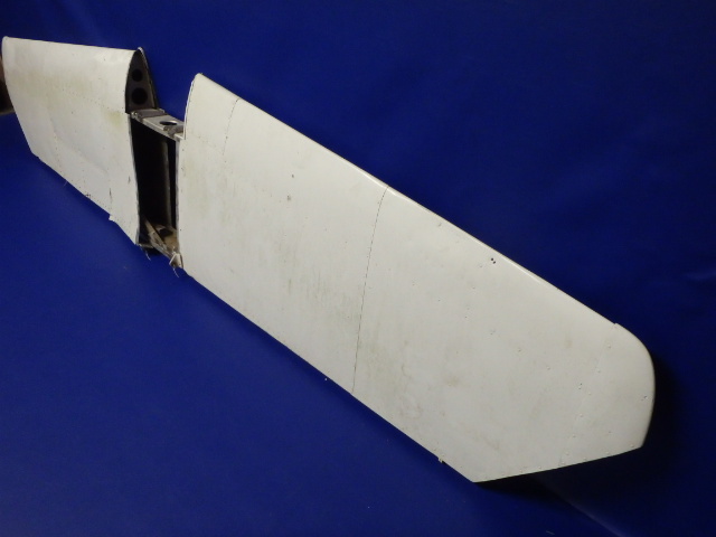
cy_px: 268
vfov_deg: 49.7
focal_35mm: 28
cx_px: 358
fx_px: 579
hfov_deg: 63.4
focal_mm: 5
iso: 800
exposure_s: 1/30
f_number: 3.9
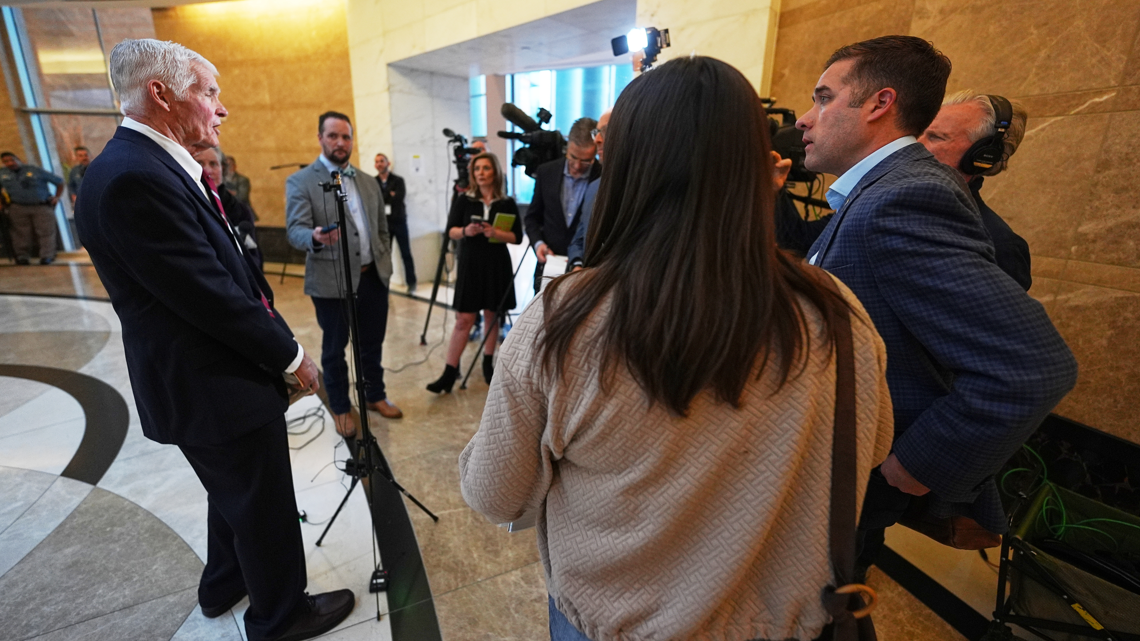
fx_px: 453
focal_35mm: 15
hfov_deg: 103.0
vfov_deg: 70.5
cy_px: 303
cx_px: 565
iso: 1600
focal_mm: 14
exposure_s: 1/800
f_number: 1.8
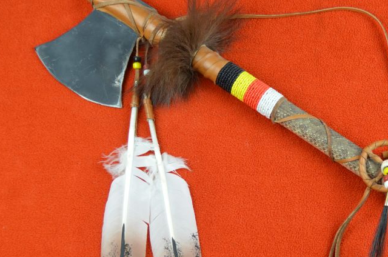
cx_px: 279
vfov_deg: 17.9
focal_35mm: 75
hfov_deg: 26.8
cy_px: 208
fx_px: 807
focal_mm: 26
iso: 500
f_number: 4.2
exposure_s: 1/60
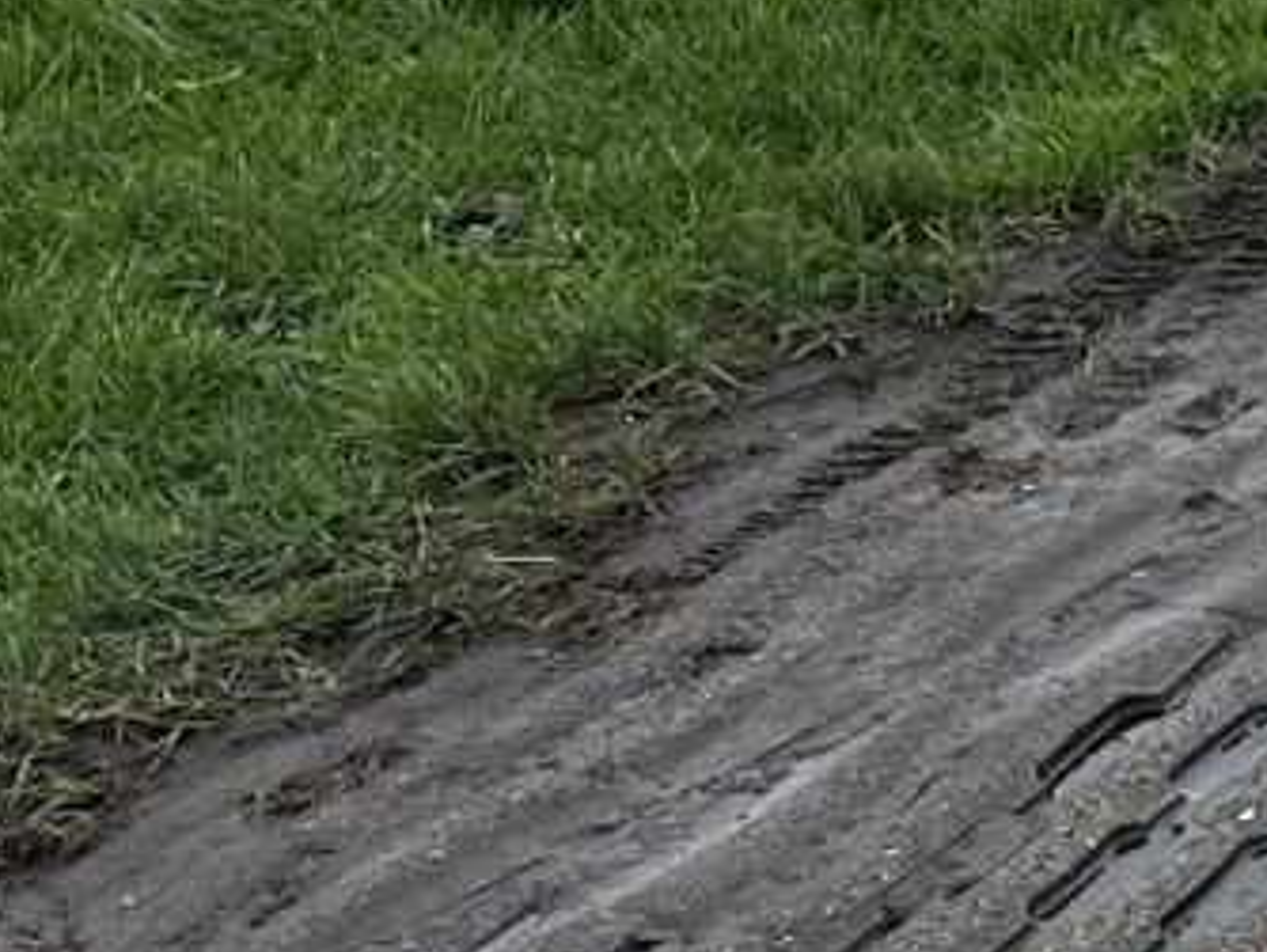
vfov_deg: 9.2
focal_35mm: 147
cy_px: -1183
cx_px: 3315
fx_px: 5384
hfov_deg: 10.8
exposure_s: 1/1473
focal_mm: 6.86
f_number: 1.78
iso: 80
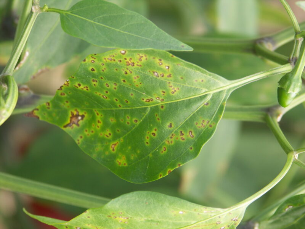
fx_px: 1762
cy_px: 114
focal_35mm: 200
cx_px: 152
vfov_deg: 7.4
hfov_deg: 9.9
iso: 100
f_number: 3.5
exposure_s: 1/200
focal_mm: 50.8
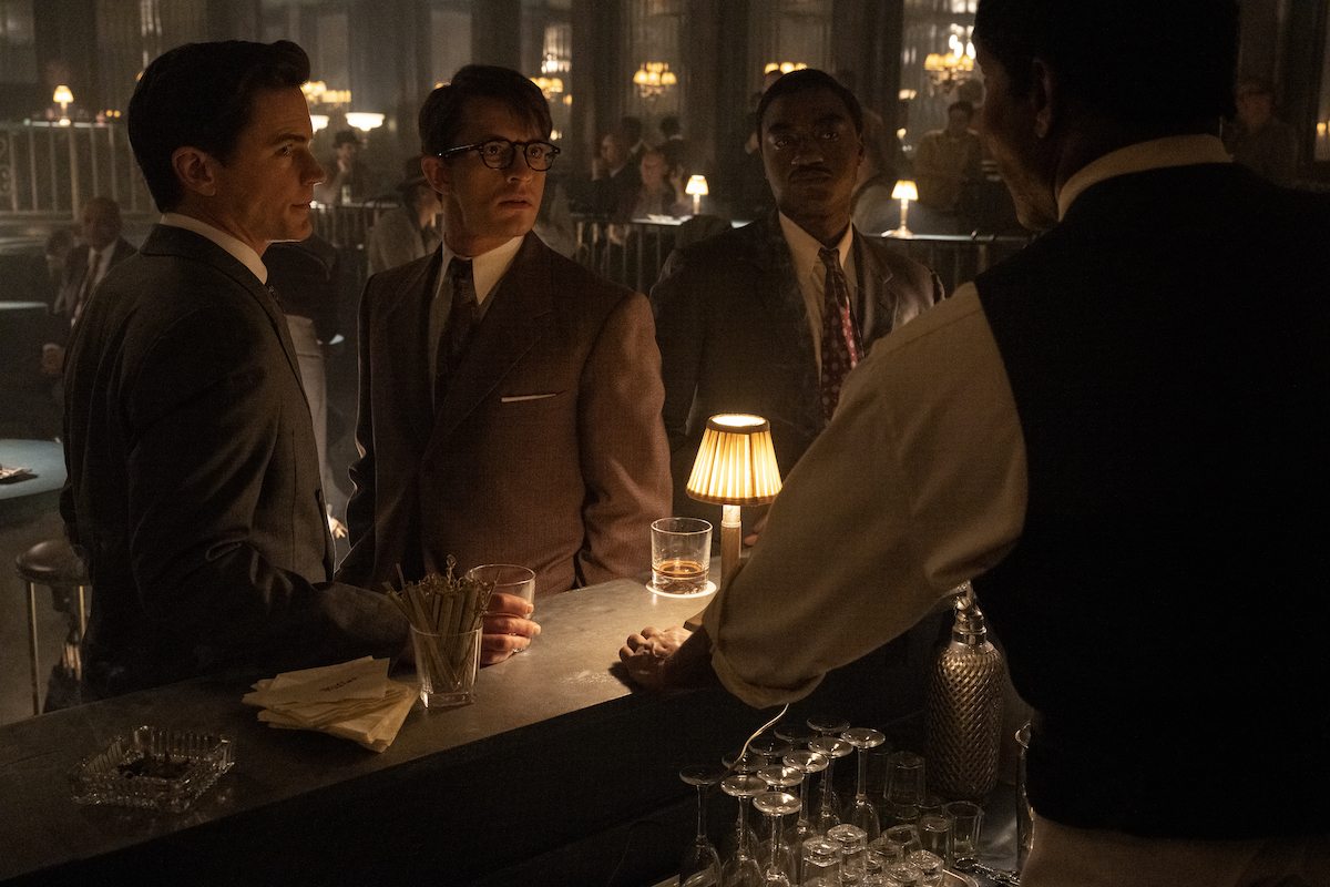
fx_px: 1404
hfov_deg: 50.7
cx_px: 665
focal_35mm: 38
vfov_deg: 35.1
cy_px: 444
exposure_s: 1/80
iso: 6400
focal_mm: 38
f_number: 5.6
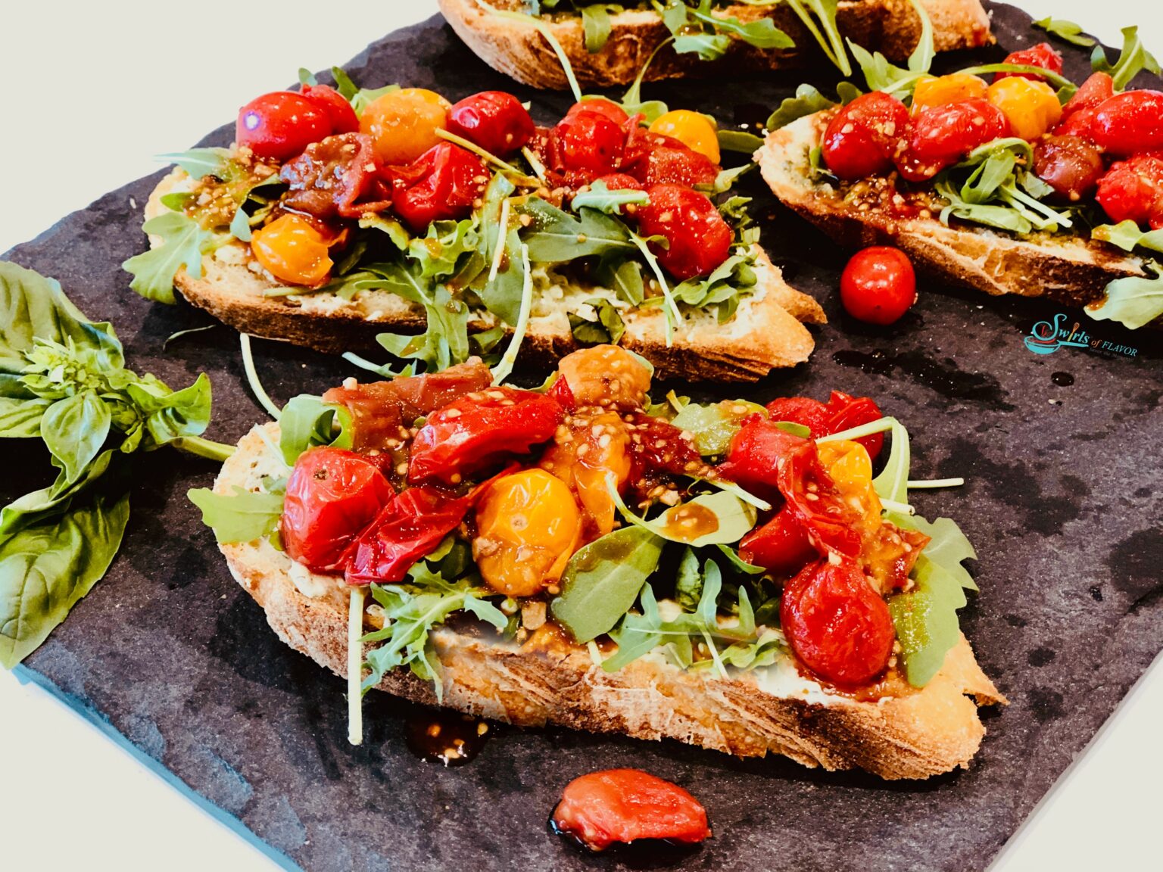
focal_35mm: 57
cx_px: 582
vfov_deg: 25.7
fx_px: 1915
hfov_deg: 33.8
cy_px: 436
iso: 200
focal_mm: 6.6
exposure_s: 1/30
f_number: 2.8
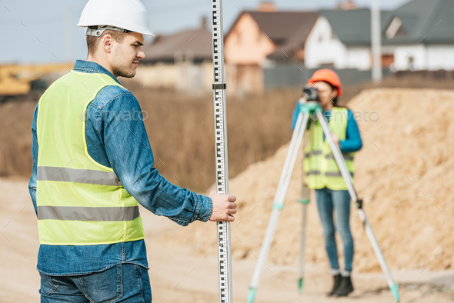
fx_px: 2523
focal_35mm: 200
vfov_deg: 6.9
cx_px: 227
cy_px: 152
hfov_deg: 10.3
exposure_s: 1/400
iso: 100
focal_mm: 200
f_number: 5.6
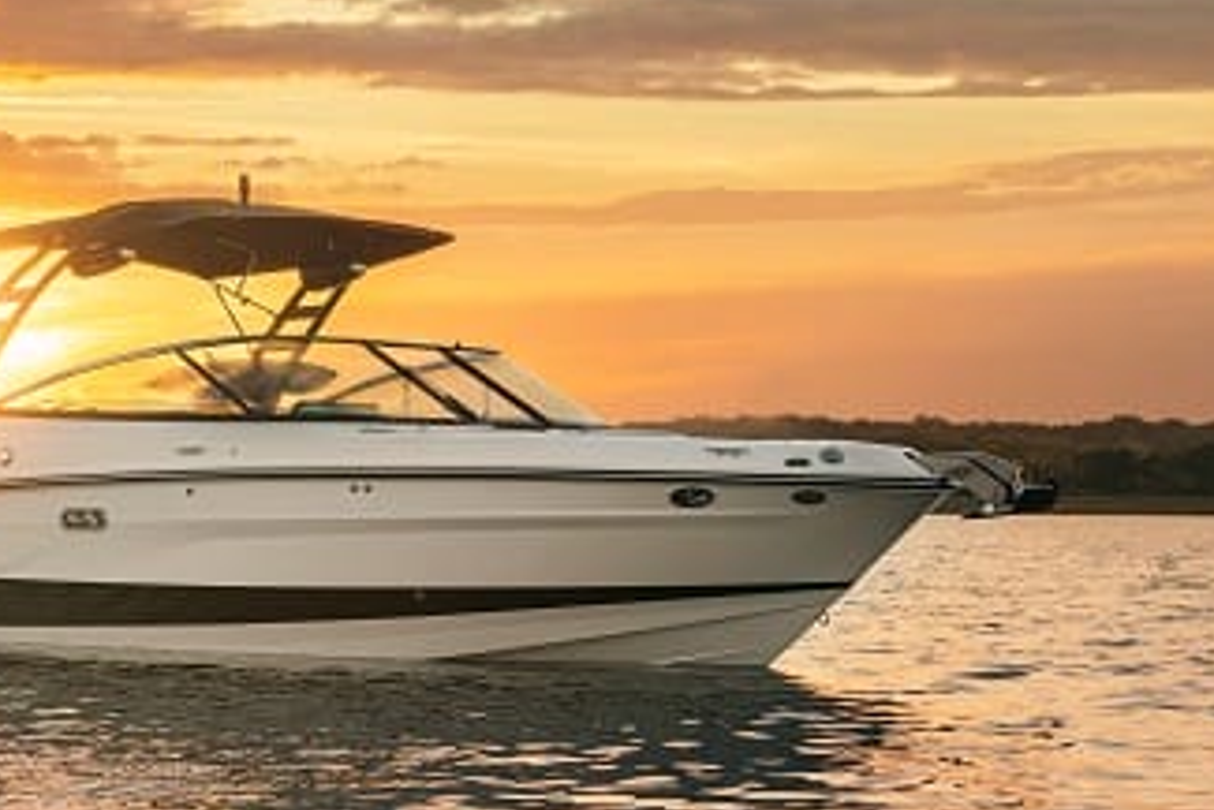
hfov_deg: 21.9
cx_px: 127
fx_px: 3070
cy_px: 349
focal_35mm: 91
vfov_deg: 15.0
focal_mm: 37
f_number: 4.5
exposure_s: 1/250
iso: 100
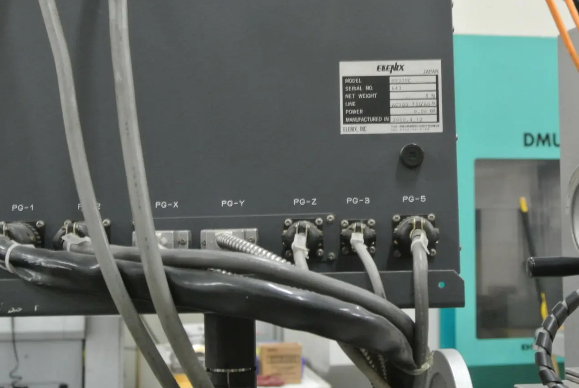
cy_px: 121
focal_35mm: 68
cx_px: 345
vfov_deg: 20.0
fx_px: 1095
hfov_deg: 29.5
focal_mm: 16.9
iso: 800
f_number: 4.5
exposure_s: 1/20
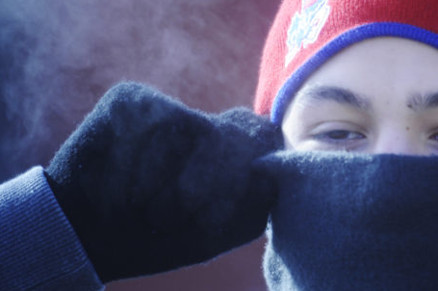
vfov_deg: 1.2
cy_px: 130
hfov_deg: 1.8
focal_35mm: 1126
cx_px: 320
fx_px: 13680
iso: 500
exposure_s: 1/640
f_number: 4
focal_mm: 500
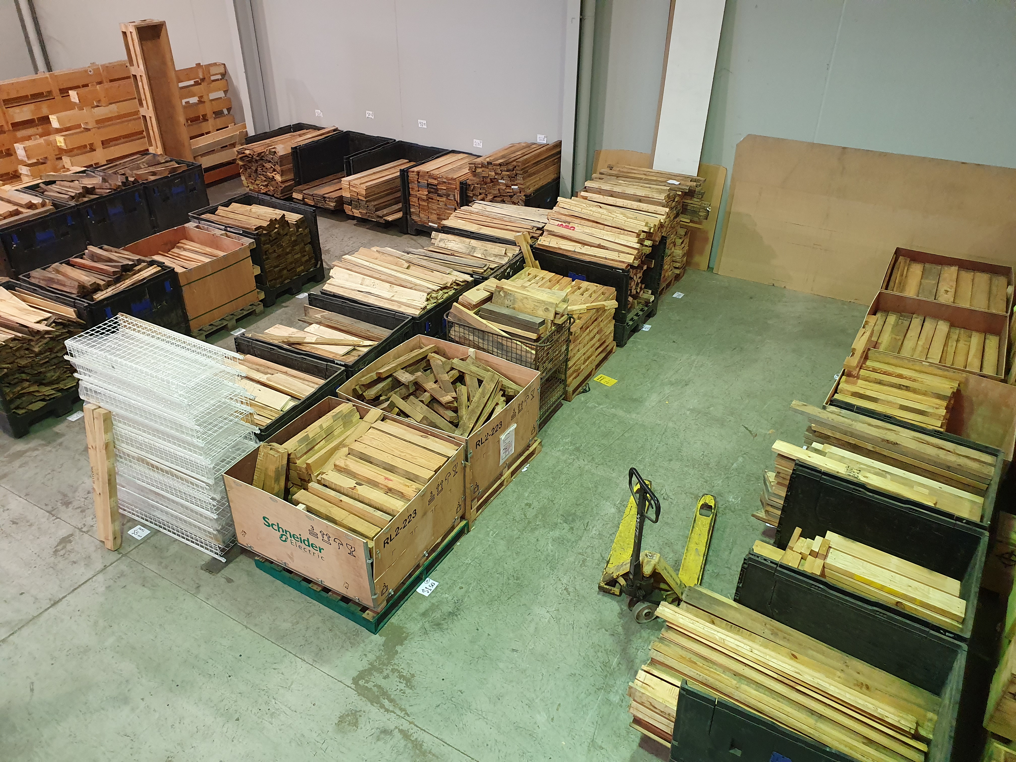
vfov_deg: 53.1
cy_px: 381
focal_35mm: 26
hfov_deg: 67.3
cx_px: 508
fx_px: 763
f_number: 2.4
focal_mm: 4.32
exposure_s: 1/50
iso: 400
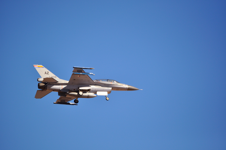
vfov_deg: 4.6
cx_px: 113
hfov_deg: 6.9
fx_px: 1881
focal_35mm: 300
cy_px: 75
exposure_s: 1/2000
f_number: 5.6
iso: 320
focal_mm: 200
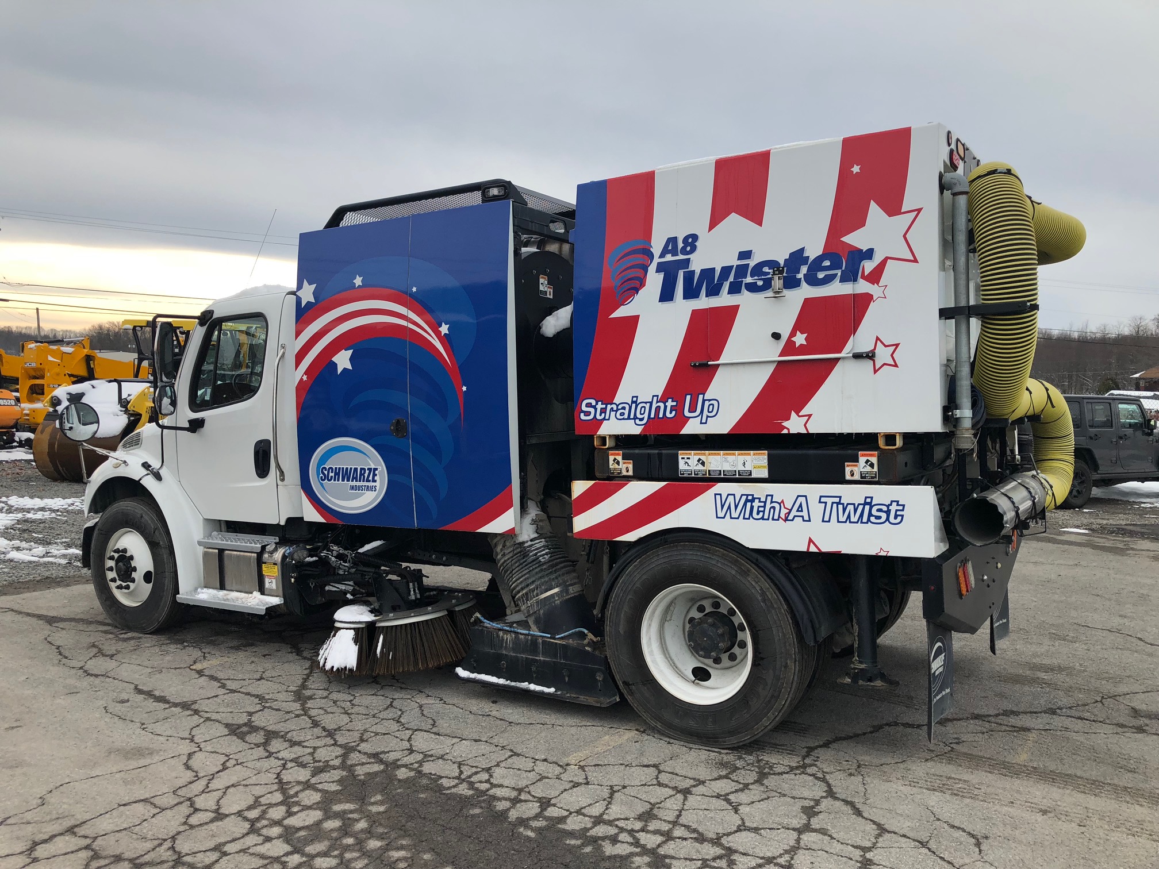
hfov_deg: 63.4
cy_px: 434
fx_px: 937
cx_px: 580
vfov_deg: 49.7
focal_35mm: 28
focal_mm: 3.99
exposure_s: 1/923
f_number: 1.8
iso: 20
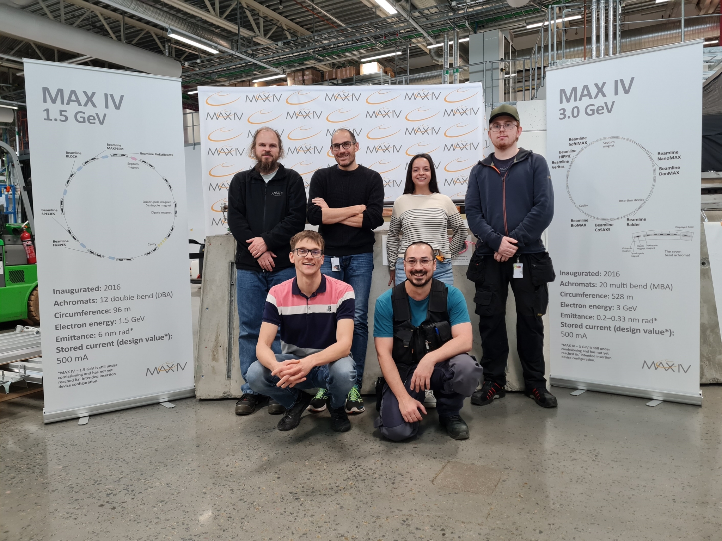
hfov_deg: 67.3
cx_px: 361
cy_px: 270
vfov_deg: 53.1
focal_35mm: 26
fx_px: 542
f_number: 1.8
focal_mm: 5.4
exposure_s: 1/100
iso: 250
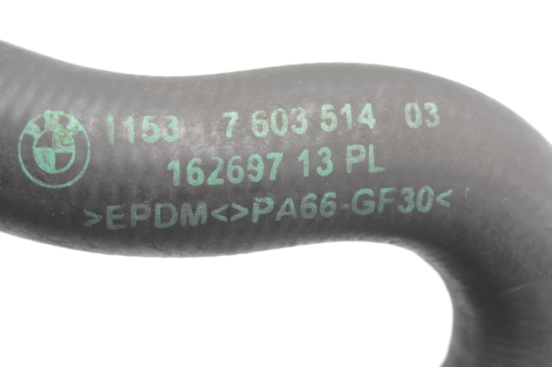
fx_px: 1265
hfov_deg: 24.6
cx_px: 276
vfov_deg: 16.5
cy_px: 184
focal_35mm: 82
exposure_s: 1/320
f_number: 9
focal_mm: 55
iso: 6400
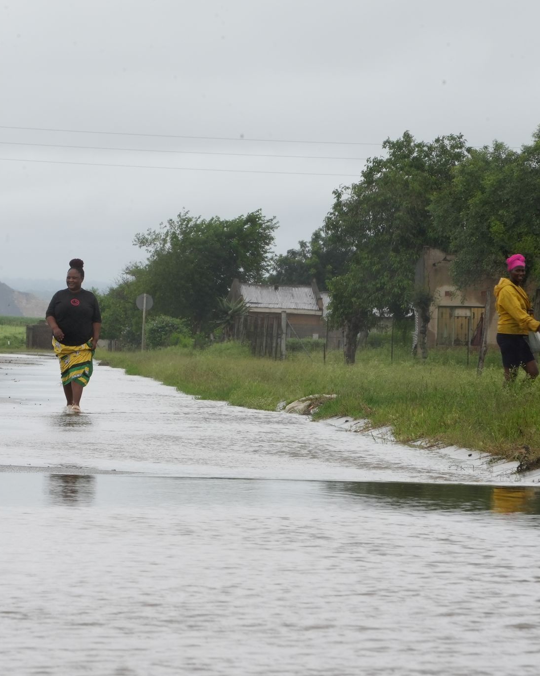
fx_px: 6755
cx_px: 114
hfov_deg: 4.6
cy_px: 338
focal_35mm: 338
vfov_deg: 5.7
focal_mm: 240
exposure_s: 1/100
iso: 640
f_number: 22
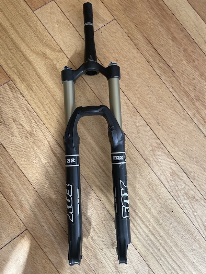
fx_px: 206
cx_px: 103
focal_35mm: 26
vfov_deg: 67.3
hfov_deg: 53.1
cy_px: 137
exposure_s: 1/121
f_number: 1.6
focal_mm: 4.2
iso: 80
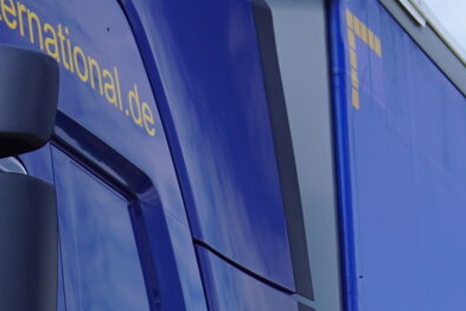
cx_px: 8
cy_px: 694
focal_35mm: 228
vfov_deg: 5.8
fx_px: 2951
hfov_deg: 9.0
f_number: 8
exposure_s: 1/125
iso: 100
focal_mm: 35
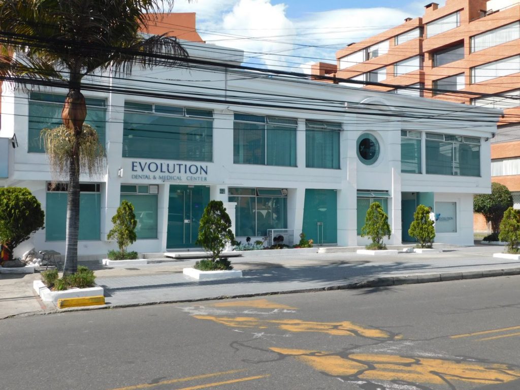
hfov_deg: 51.4
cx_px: 260
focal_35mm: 36
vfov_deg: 39.7
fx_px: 541
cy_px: 195
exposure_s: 1/1000
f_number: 3.5
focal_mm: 6.3
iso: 125
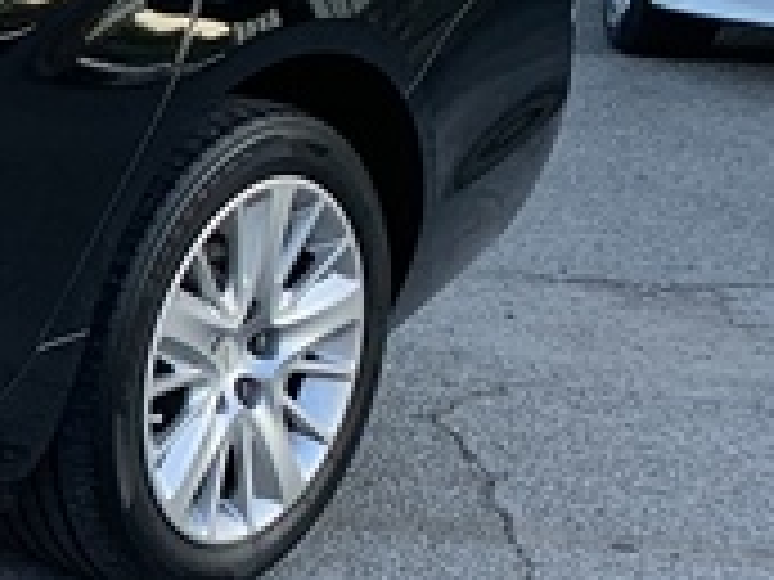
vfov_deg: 10.2
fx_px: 3242
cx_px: -1274
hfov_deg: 10.8
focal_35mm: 145
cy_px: 297
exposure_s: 1/397
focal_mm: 4.25
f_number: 1.8
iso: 25
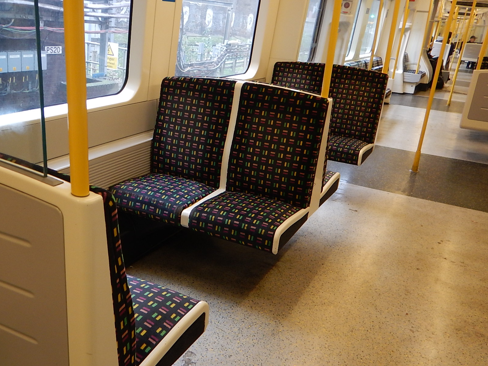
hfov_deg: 53.7
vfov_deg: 41.7
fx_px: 479
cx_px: 207
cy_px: 203
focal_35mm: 34
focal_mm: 4.3
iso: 160
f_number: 2.8
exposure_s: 1/30
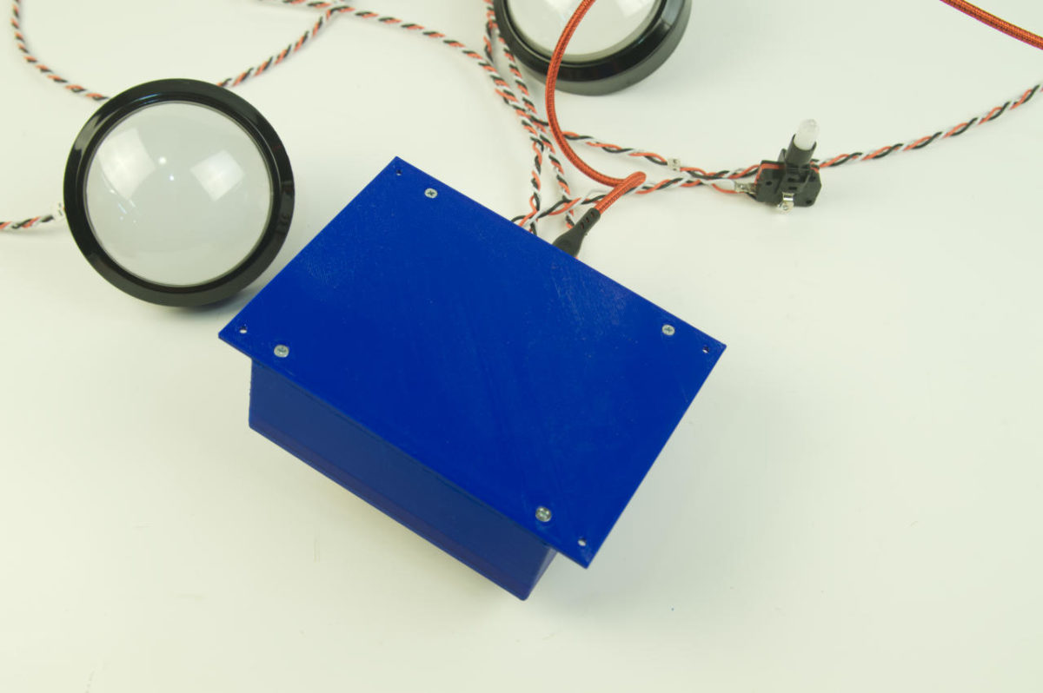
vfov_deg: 31.8
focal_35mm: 42
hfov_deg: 46.4
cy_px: 346
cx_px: 522
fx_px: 1216
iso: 200
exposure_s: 1/30
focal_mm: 28
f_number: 6.3
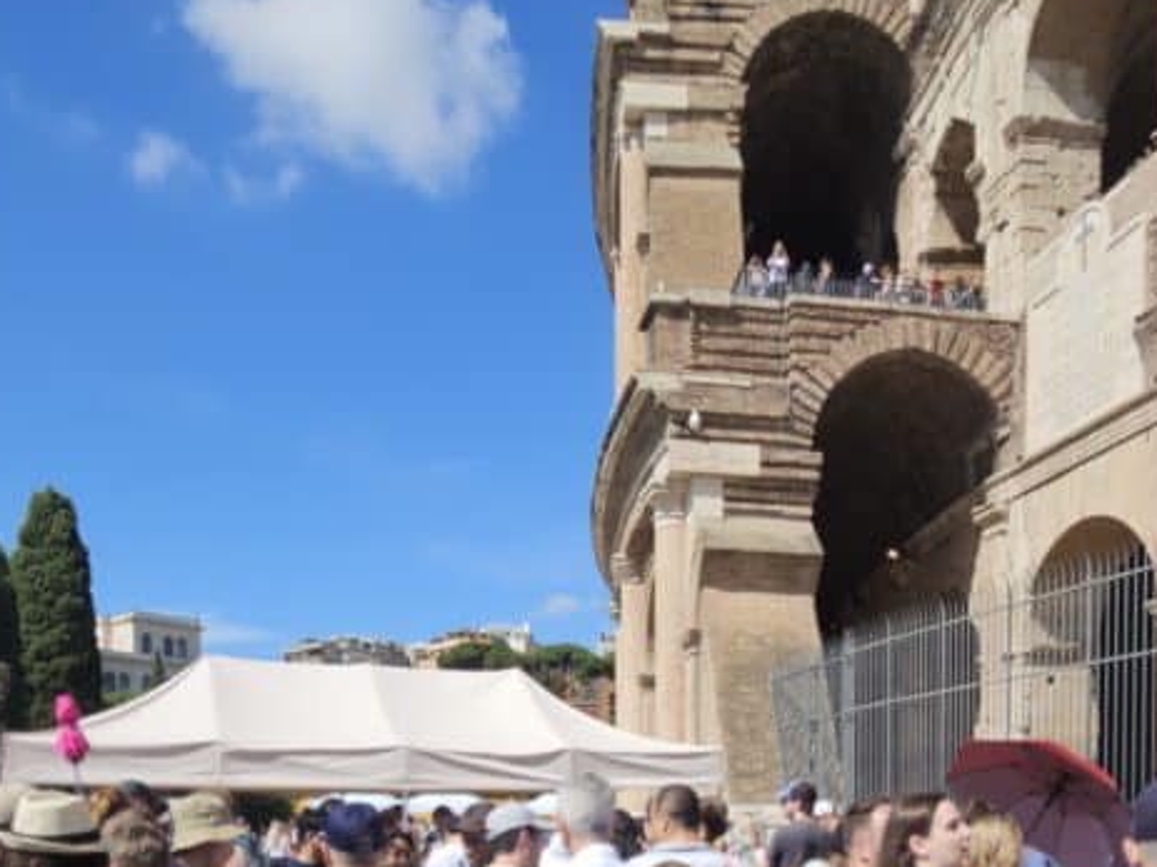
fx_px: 1069
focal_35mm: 32
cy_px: 881
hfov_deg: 56.8
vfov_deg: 38.7
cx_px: 595
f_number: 2.2
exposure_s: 1/2043
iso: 50
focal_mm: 2.2
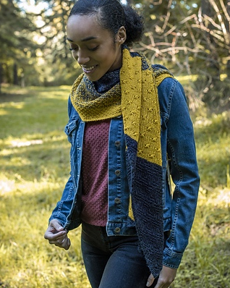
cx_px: 116
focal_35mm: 59
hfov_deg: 25.8
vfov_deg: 31.9
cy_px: 125
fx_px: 502
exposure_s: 1/60
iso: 1000
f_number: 5
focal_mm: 50
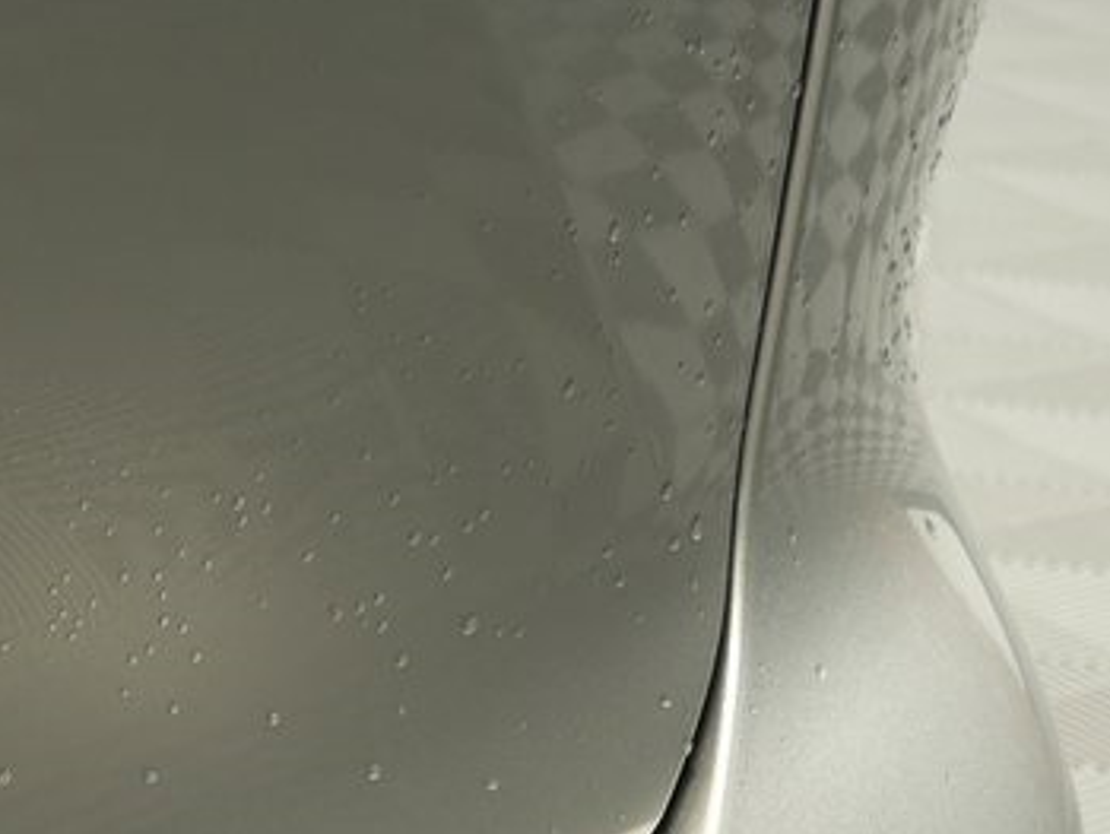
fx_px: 3754
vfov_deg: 12.2
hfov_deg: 16.5
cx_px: 19
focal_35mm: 117
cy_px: 1145
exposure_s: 1/125
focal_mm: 20
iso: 250
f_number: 5
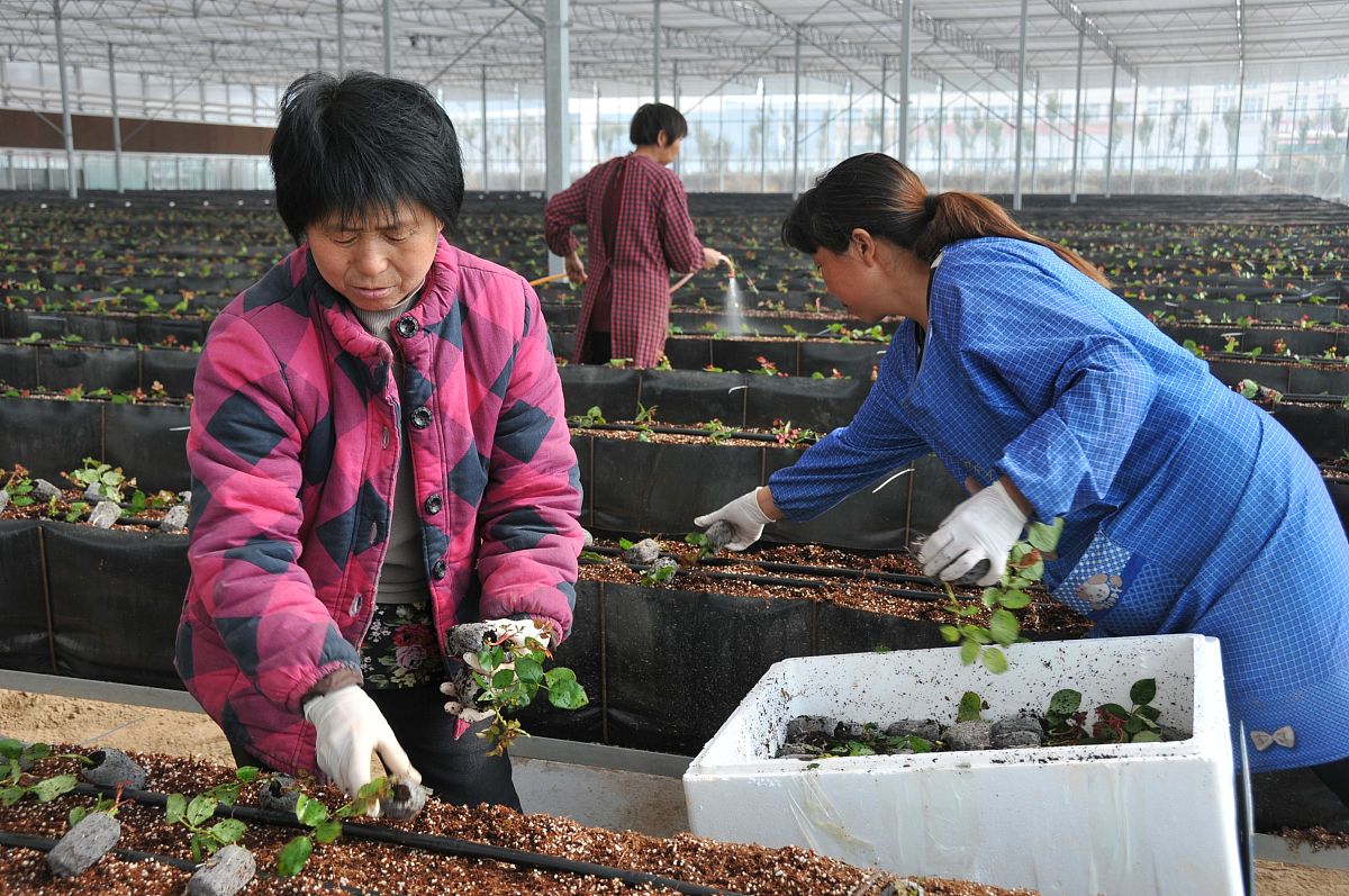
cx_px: 674
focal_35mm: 42
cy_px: 448
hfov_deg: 46.4
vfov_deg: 31.8
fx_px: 1572
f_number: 5.6
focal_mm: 28
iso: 200
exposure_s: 1/125
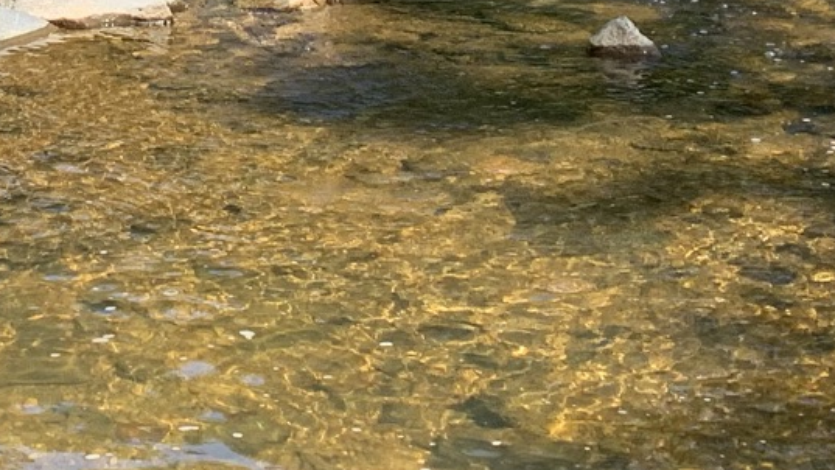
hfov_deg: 19.4
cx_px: 82
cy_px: -528
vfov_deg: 10.2
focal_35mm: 108
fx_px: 2391
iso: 25
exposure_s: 1/587
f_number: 1.8
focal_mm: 4.25
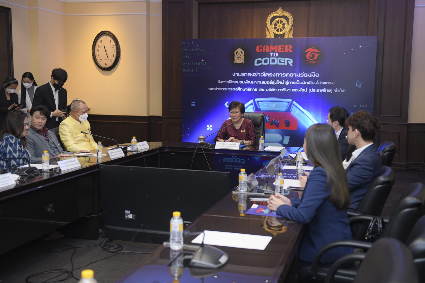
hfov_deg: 43.6
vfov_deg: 29.9
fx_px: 531
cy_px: 142
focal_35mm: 45
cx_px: 212
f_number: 3.2
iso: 1250
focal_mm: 45
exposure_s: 1/160
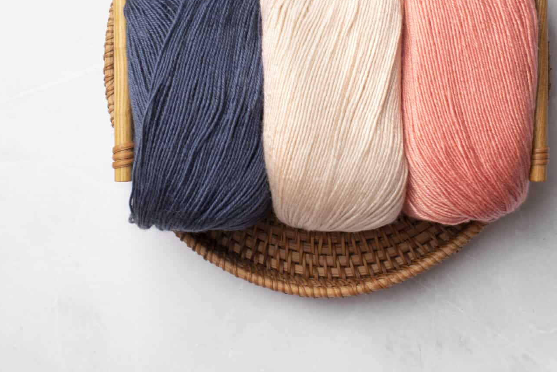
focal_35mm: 85
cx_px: 327
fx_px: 1315
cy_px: 76
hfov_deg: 23.9
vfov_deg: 16.0
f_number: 10
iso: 100
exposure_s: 1/100
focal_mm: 35
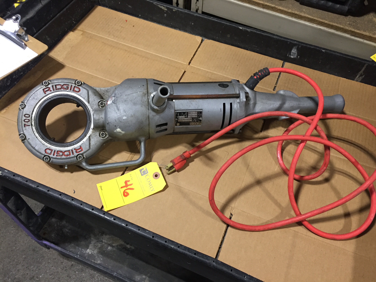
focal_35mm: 29
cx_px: 188
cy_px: 141
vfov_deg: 48.2
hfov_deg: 61.7
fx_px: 315
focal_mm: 4.15
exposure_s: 1/30
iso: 160
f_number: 2.2
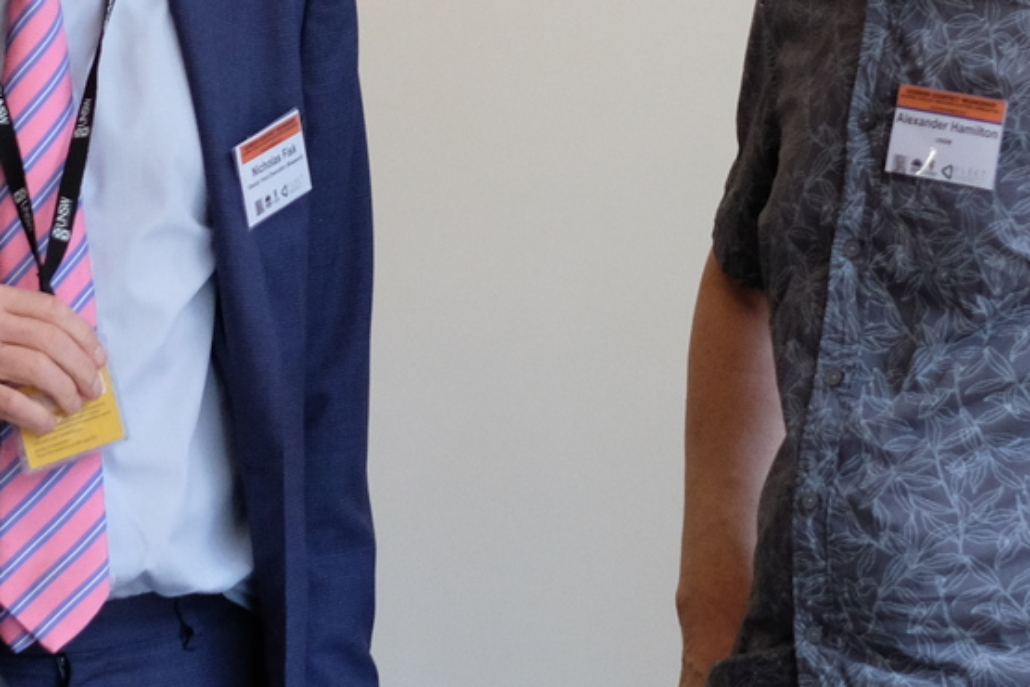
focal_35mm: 310
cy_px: -229
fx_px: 8869
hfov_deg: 6.6
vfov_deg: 4.4
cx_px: 408
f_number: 2
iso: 1250
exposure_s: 1/500
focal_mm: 56
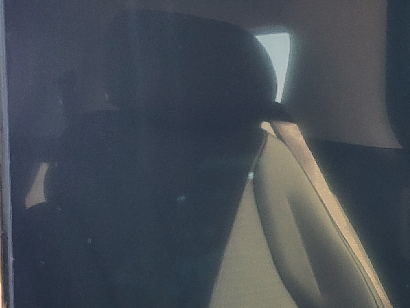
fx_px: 1031
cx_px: 396
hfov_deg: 21.8
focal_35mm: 87
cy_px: 209
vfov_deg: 16.9
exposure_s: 1/60
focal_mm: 5.4
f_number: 1.8
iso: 200
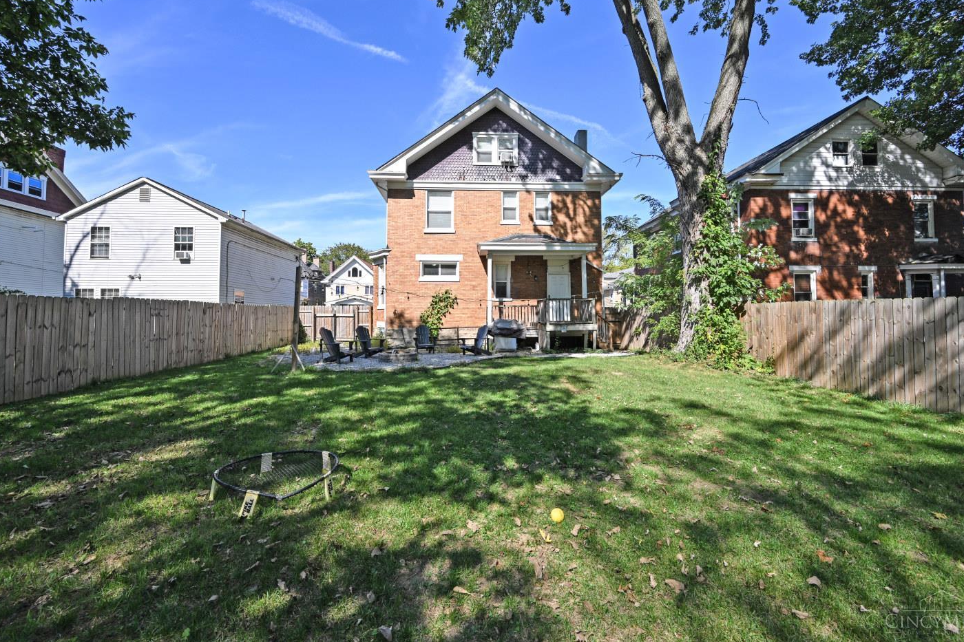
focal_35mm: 15
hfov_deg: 100.4
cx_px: 474
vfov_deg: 77.2
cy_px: 301
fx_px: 402
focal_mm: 14
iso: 100
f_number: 10
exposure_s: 1/125
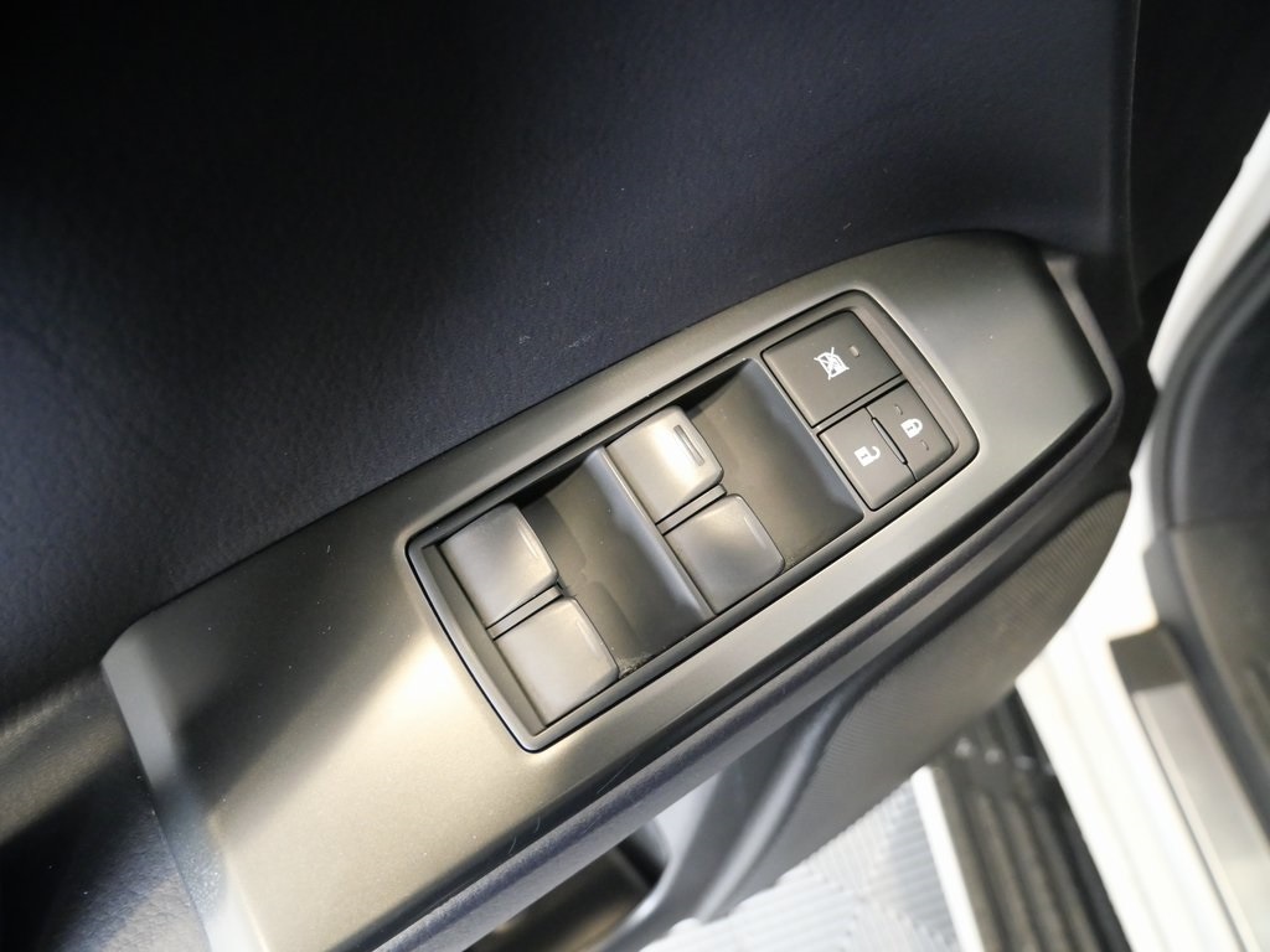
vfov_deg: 56.8
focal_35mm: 24
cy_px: 476
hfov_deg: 71.6
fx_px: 881
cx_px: 635
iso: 3200
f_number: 3.5
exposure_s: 1/30
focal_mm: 12
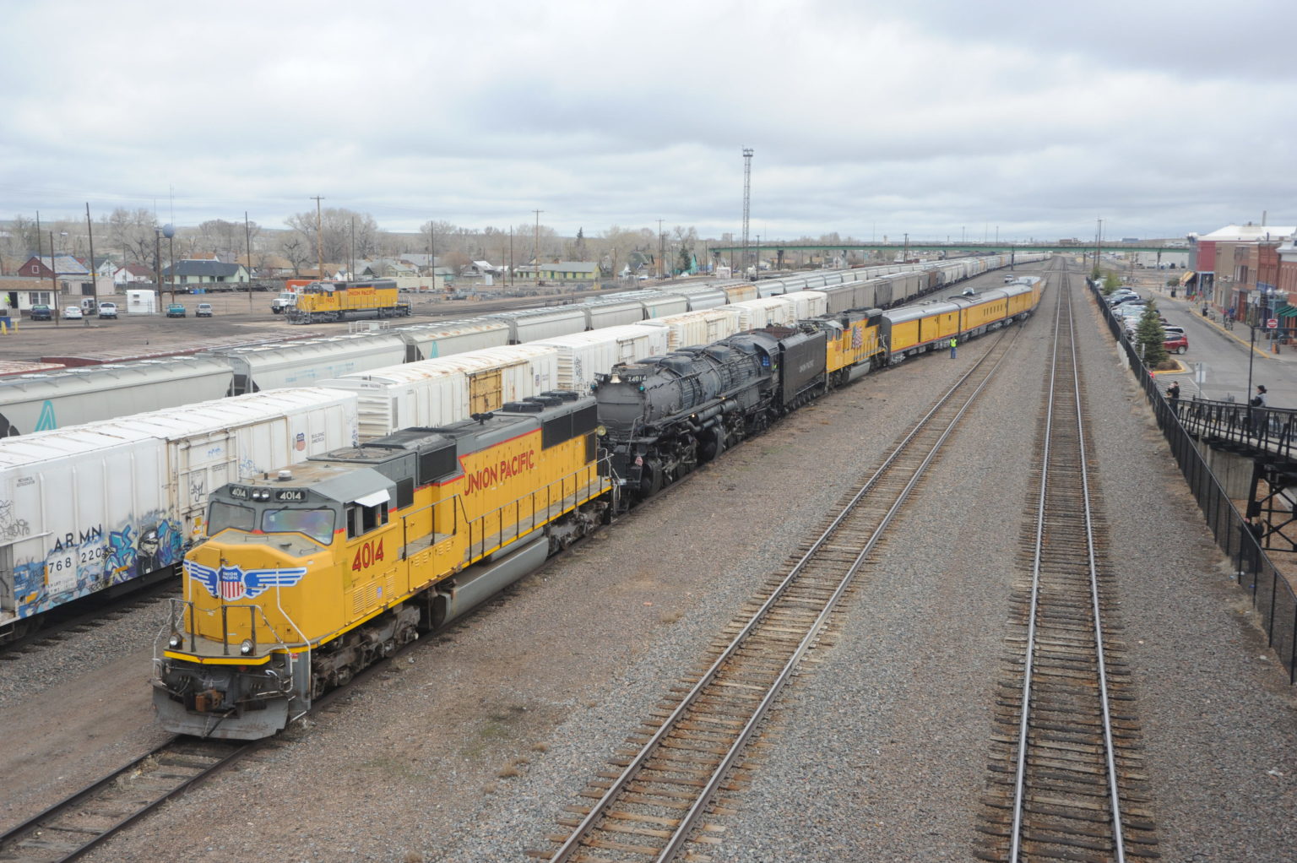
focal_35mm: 40
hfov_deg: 48.5
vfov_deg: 33.4
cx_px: 648
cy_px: 432
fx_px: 1440
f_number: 10
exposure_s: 1/800
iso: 1250
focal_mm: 40
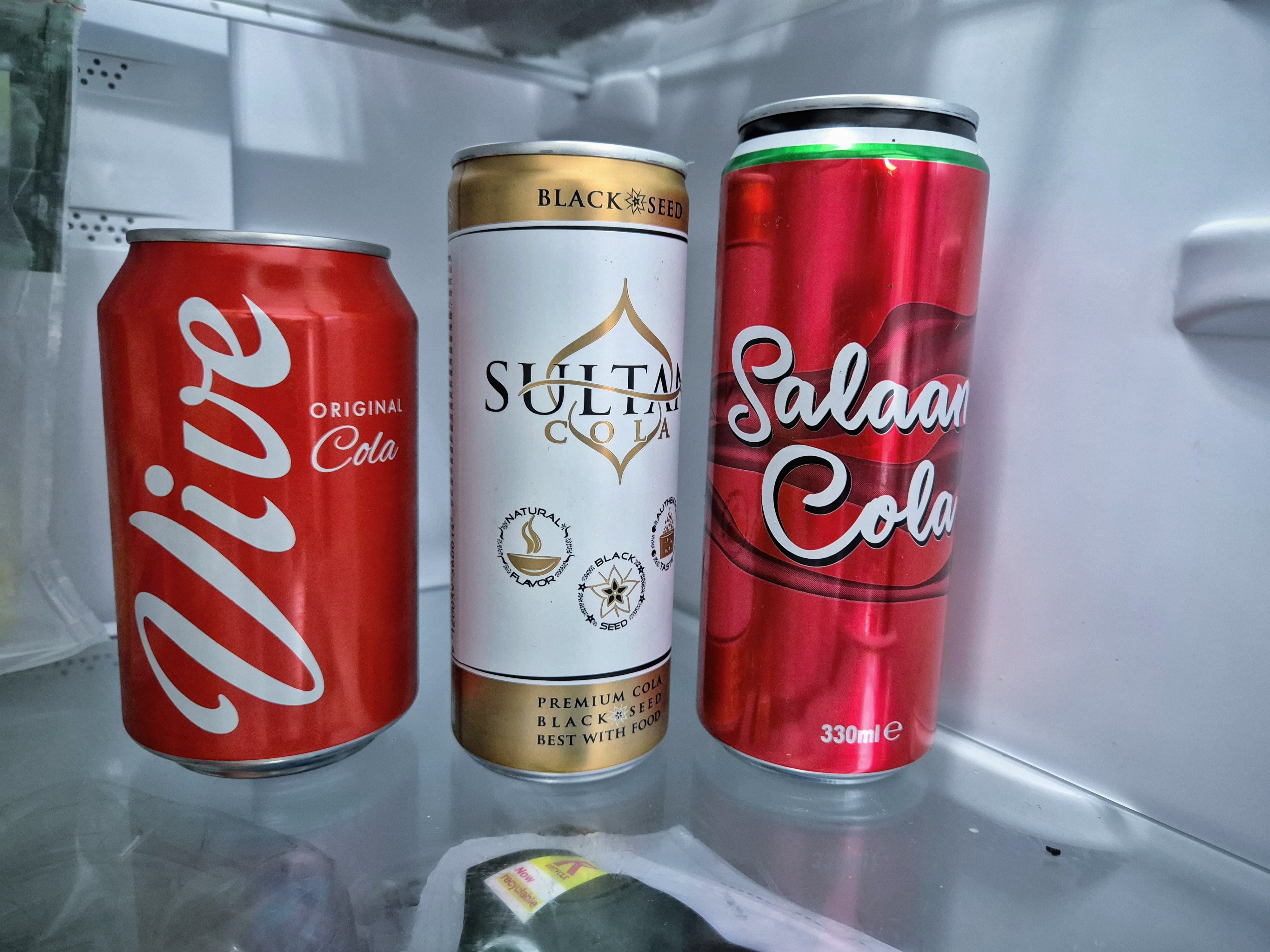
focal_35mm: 23
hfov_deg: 73.9
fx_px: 844
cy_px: 476
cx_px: 635
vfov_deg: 58.9
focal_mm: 5.4
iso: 800
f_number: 1.8
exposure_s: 1/100
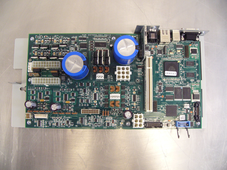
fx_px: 236
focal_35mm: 36
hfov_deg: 51.4
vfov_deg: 39.7
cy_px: 85
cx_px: 114
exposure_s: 1/25
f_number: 2.8
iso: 200
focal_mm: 6
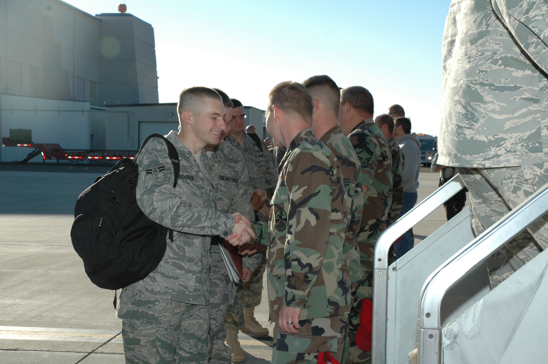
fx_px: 867
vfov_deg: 23.7
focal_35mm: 57
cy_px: 182
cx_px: 274
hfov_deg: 35.1
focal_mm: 38
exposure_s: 1/400
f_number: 10
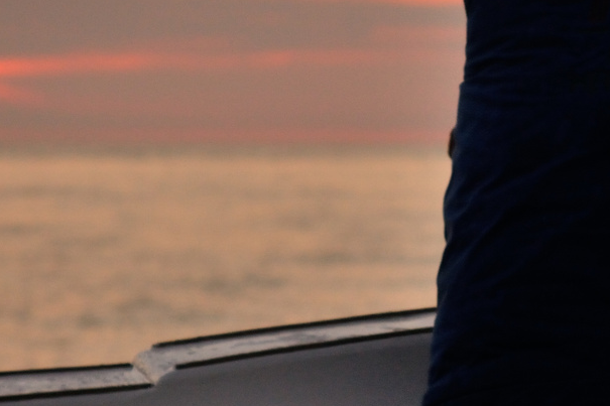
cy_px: 51
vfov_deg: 4.9
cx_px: 439
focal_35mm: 282
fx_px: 4777
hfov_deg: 7.3
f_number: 4.5
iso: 800
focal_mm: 70
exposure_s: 1/1600
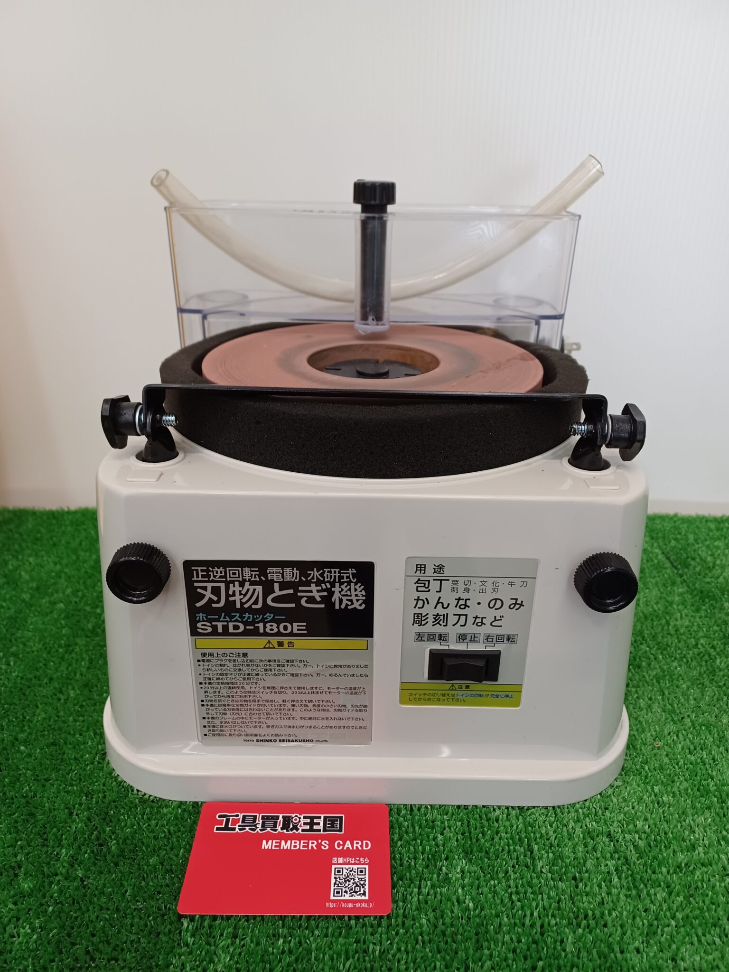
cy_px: 486
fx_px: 702
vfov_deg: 69.4
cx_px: 364
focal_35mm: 25
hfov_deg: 54.9
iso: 320
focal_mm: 4.6
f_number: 1.8
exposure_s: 1/60
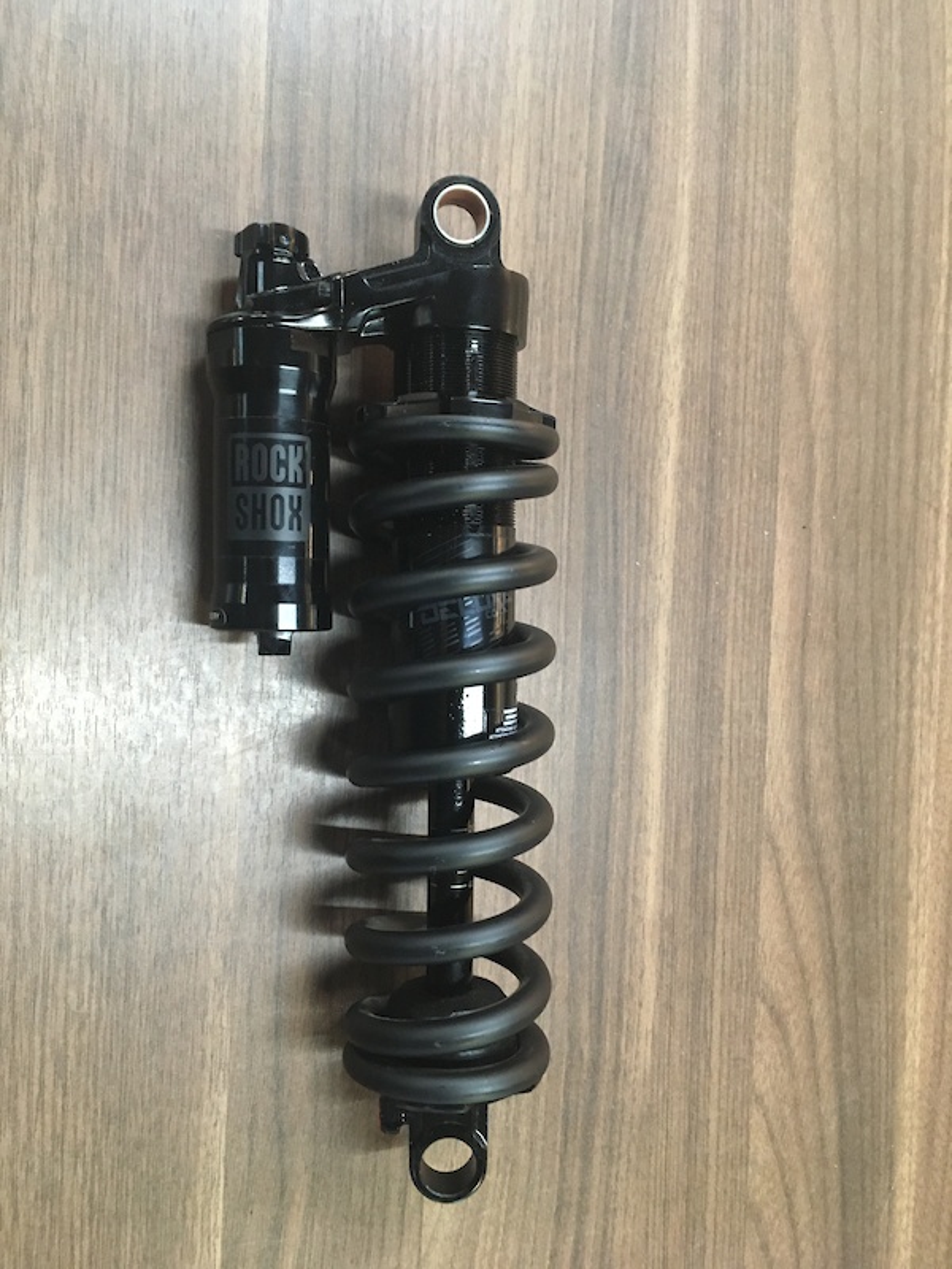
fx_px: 1063
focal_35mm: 29
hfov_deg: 48.2
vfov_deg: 61.7
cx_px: 476
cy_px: 634
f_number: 2.2
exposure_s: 1/20
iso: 200
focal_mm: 4.15
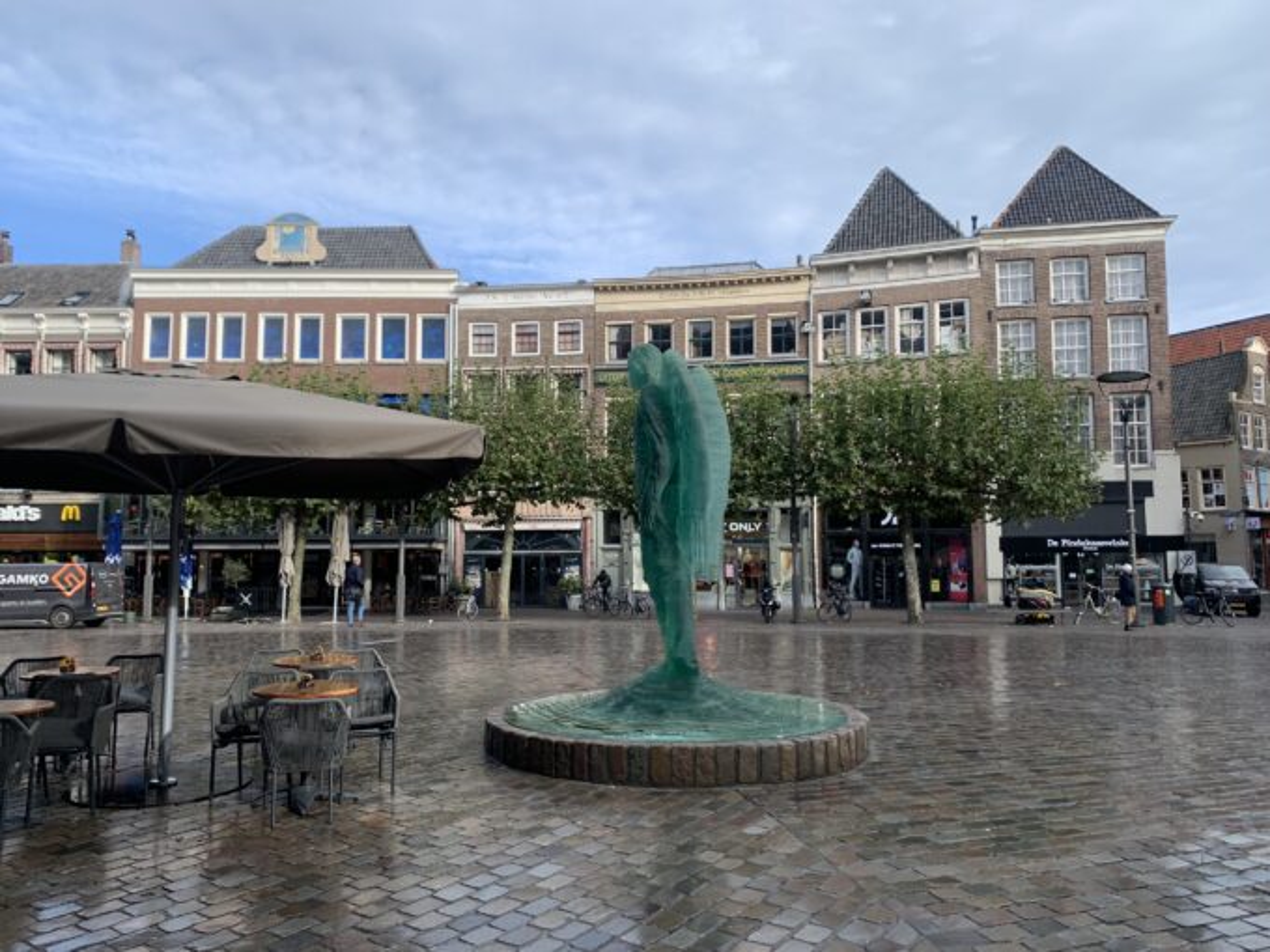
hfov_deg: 67.3
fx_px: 954
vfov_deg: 53.1
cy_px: 476
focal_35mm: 26
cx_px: 635
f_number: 1.8
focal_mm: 4.25
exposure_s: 1/829
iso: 25
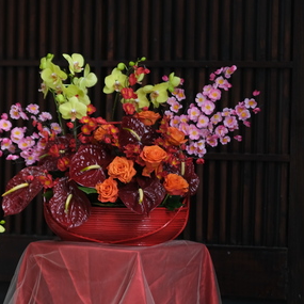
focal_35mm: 188
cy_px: 170
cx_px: -49
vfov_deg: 9.3
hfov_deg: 9.2
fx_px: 1868
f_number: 1.2
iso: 500
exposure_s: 1/85
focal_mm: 56
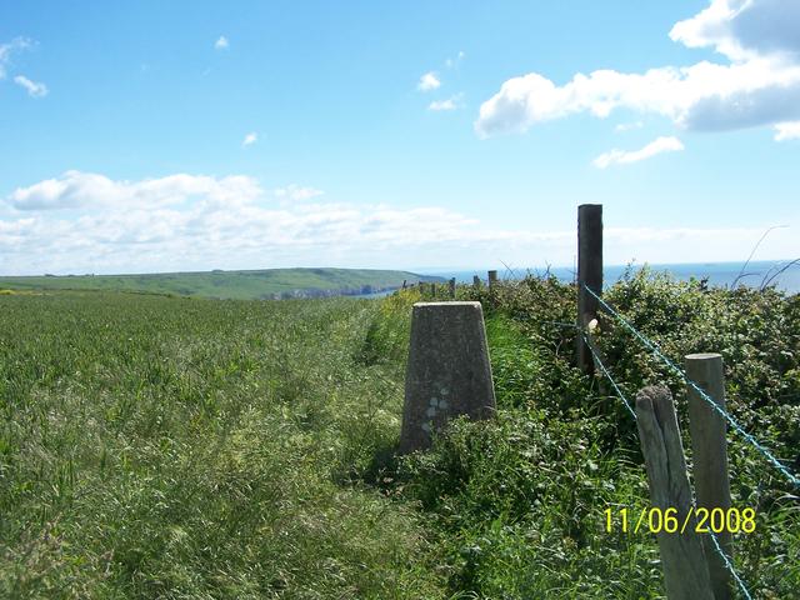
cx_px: 400
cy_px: 300
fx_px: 878
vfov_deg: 37.7
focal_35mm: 38
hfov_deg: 49.0
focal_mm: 6.3
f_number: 4
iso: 80
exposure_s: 1/800
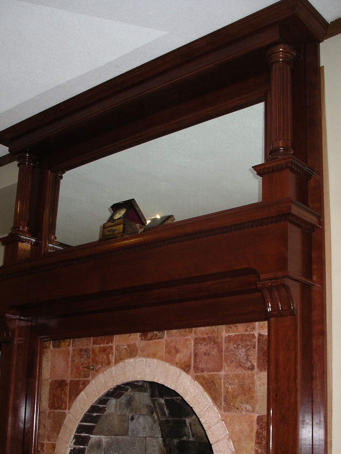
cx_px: 148
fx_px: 630
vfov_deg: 39.3
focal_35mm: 48
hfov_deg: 30.2
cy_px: 289
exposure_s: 1/40
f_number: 2.8
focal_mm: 7.8
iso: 200
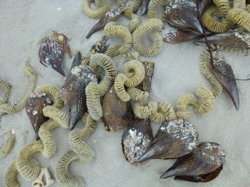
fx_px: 181
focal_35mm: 25
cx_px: 125
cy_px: 94
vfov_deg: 54.9
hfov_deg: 69.4
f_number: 3.1
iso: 100
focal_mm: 4.5
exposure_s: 1/320
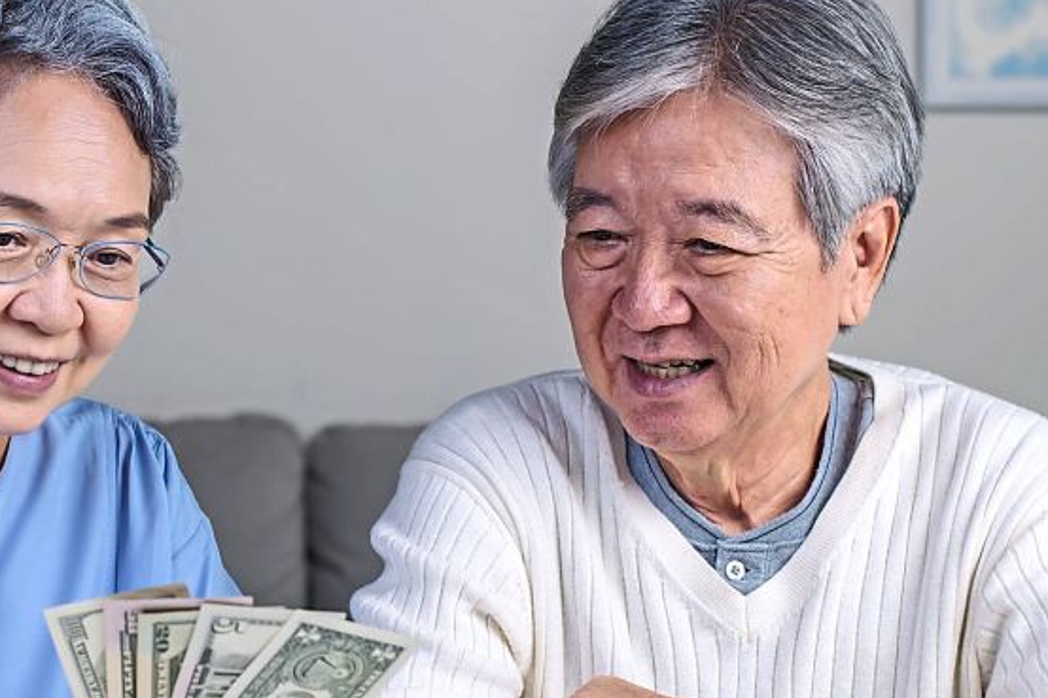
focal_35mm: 112
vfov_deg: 12.2
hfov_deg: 18.2
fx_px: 3259
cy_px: 471
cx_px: 312
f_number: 5.6
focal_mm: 50
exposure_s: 1/80
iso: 200
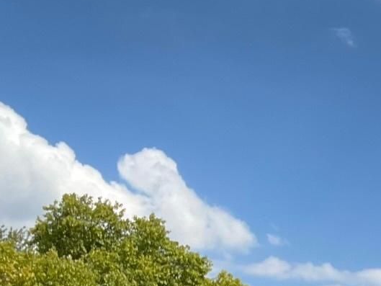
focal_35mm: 89
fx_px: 980
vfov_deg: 15.0
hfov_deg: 19.8
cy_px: 468
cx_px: 530
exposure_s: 1/594
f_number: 2.2
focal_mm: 2.71
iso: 25
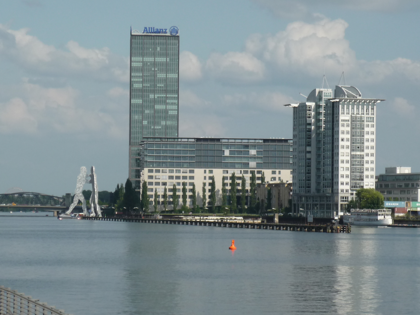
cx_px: 210
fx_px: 1711
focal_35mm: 141
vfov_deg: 10.5
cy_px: 158
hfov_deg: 14.0
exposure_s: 1/800
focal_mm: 14.6
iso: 100
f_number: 4.6
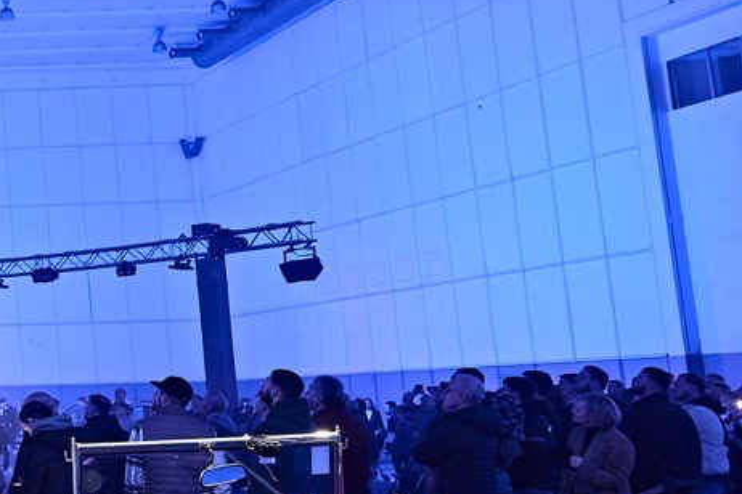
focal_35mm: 62
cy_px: 240
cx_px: -464
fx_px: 1278
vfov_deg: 21.9
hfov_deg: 23.4
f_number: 3.5
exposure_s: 1/10
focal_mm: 14
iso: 1250
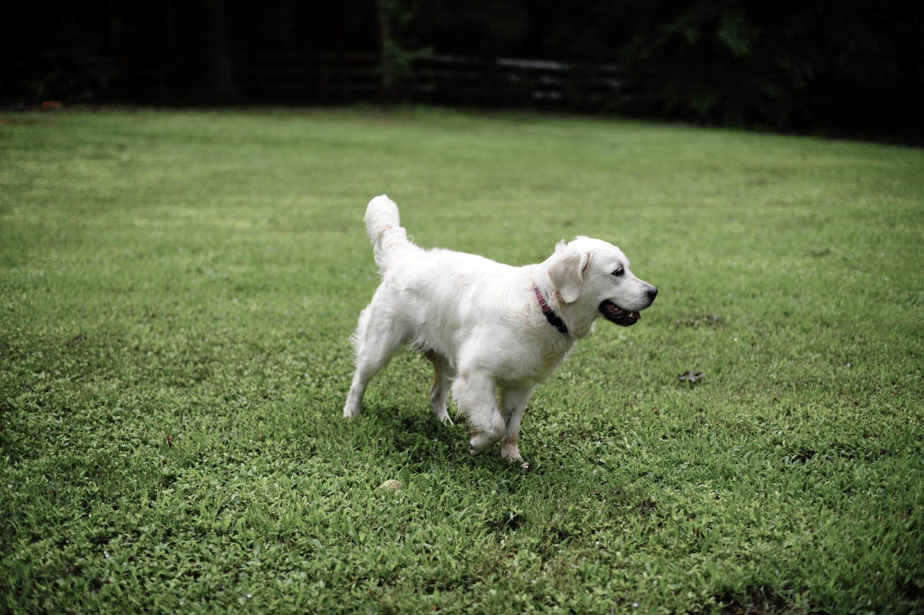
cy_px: 308
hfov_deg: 39.6
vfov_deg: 27.0
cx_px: 462
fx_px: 1283
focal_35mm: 50
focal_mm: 50
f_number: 2
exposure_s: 1/800
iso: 200
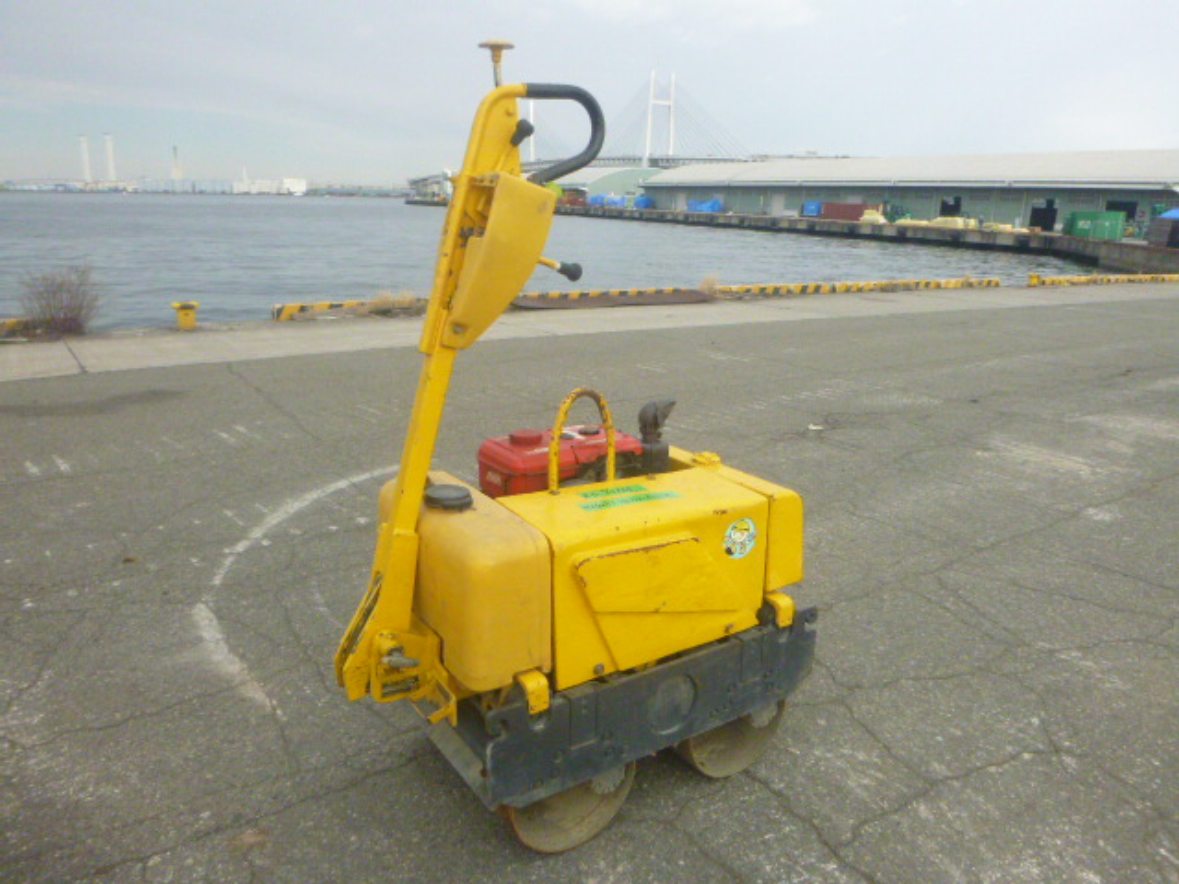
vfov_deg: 54.9
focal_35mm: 25
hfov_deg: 69.4
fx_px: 851
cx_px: 590
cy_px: 442
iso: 400
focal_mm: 4.5
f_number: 9
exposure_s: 1/1300
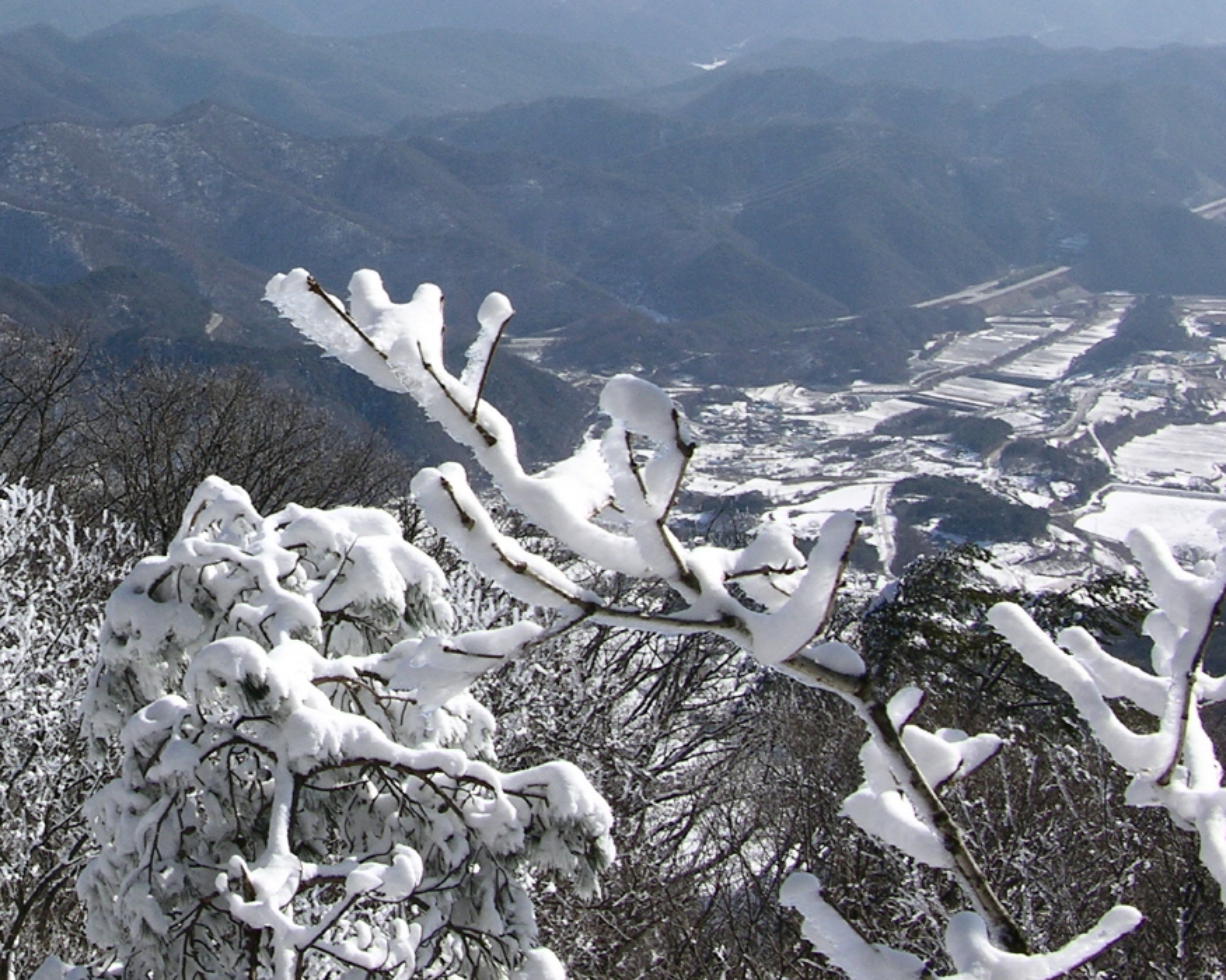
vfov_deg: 20.1
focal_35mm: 75
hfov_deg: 24.4
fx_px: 2721
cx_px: 36
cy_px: 115
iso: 50
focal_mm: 8.9
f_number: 8
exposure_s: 1/191
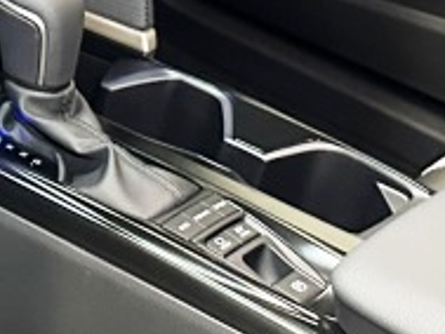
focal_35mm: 130
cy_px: 179
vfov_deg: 11.4
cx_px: -264
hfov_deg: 14.0
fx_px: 1672
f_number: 1.78
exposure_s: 1/30
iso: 800
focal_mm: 6.86
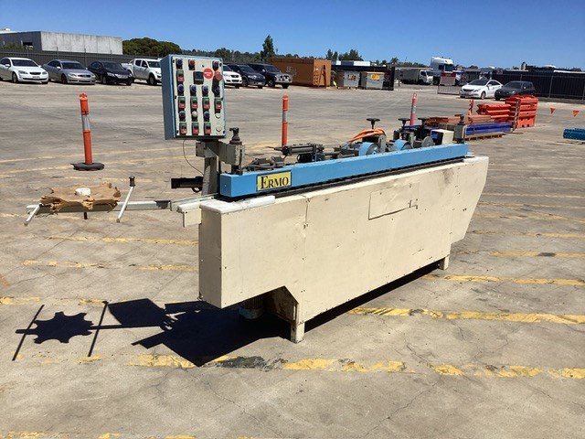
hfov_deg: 58.4
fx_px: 524
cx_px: 292
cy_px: 220
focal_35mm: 31
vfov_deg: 45.4
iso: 25
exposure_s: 1/2915
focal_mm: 3.3
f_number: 2.4
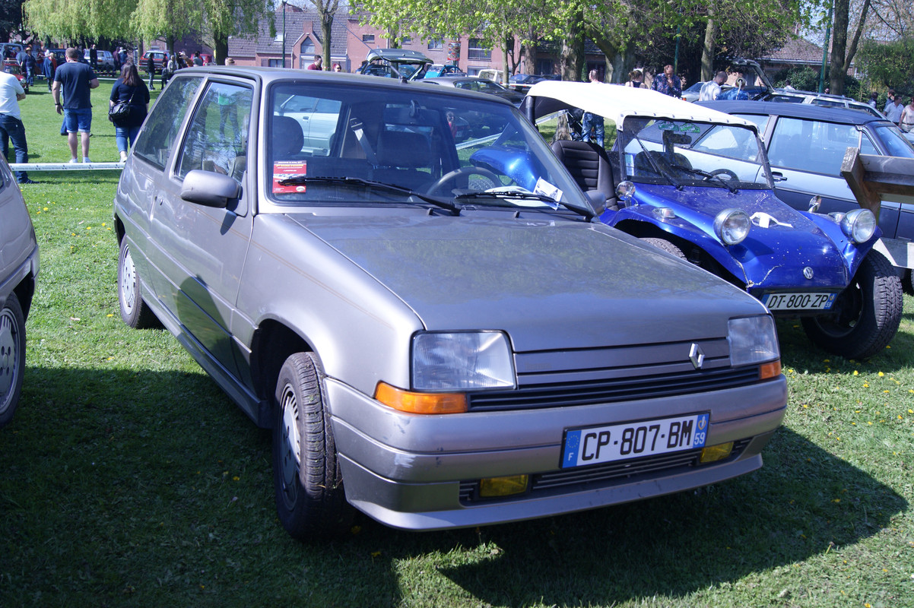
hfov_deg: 57.2
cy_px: 304
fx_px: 837
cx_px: 457
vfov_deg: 39.9
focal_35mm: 33
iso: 200
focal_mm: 22
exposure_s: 1/250
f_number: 8
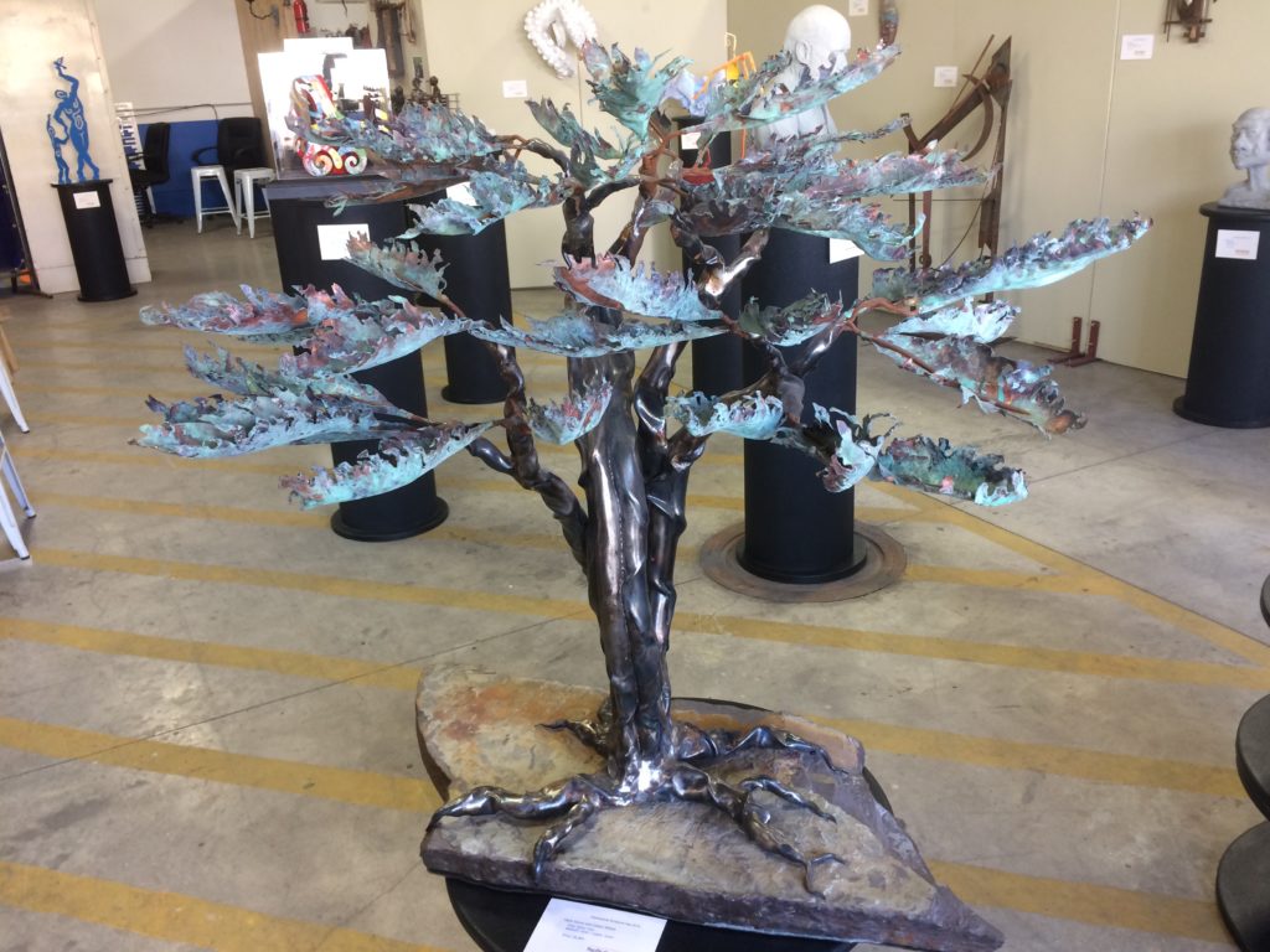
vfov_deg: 48.2
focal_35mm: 29
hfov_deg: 61.7
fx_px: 1064
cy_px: 476
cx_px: 635
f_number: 2.2
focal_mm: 4.15
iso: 64
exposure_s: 1/30
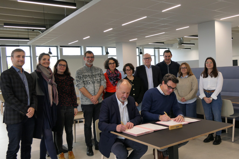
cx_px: 120
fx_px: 219
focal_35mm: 33
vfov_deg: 40.0
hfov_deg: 57.2
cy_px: 80
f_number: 3.2
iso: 320
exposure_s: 1/80
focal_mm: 11.9
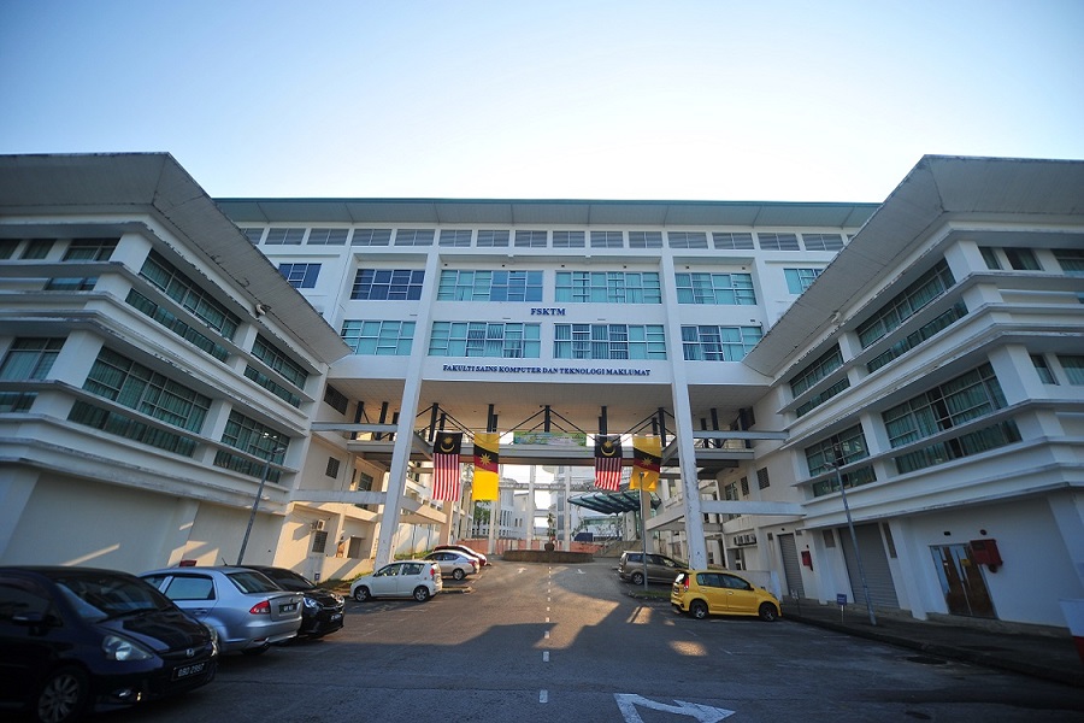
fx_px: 422
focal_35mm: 14
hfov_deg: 104.3
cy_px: 362
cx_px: 542
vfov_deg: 81.2
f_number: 2.8
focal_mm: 14
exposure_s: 1/3200
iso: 400
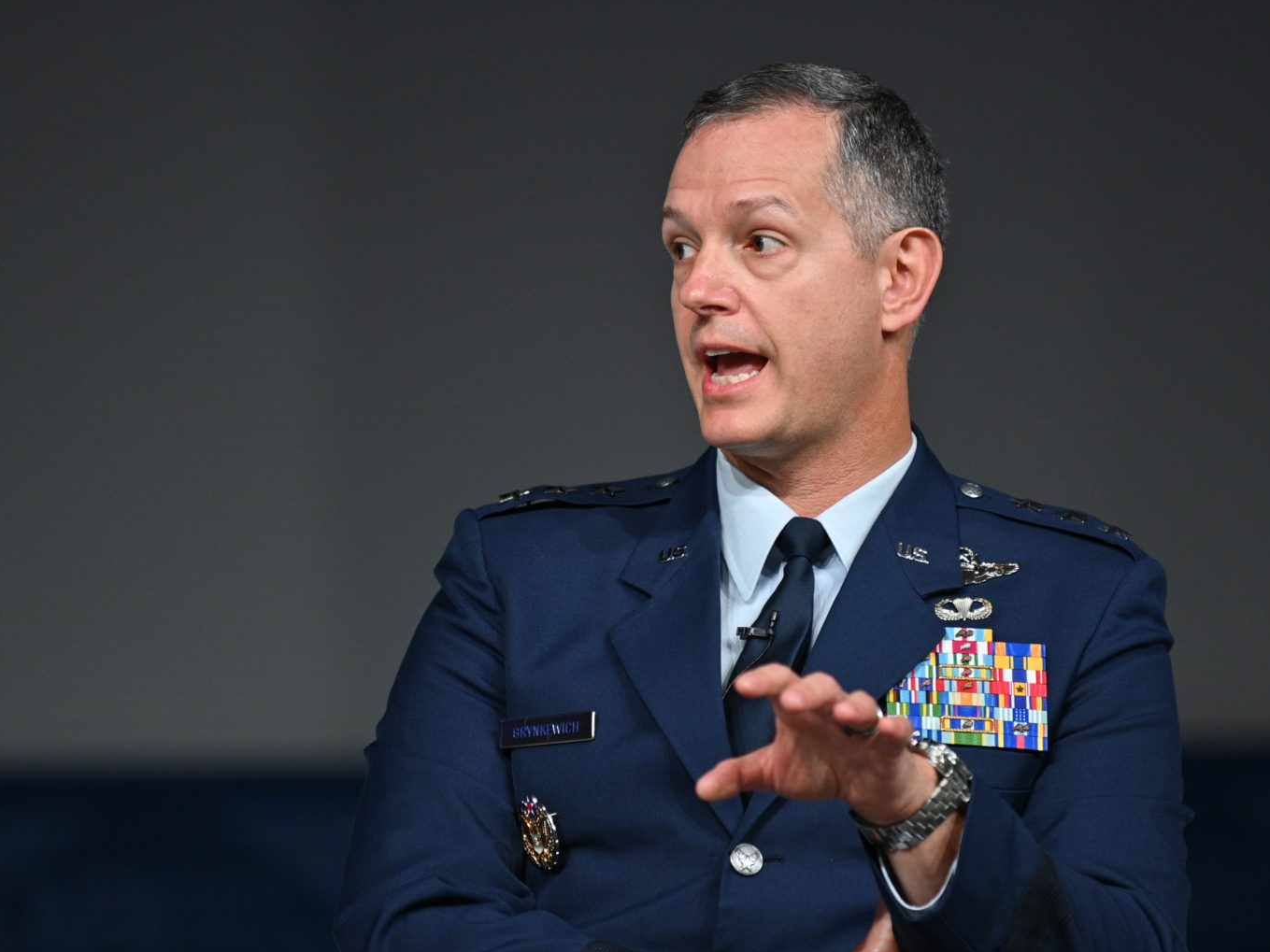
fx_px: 11959
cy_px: 476
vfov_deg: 4.6
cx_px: 700
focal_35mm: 326
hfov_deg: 6.1
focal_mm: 200
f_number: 2.8
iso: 800
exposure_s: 1/320
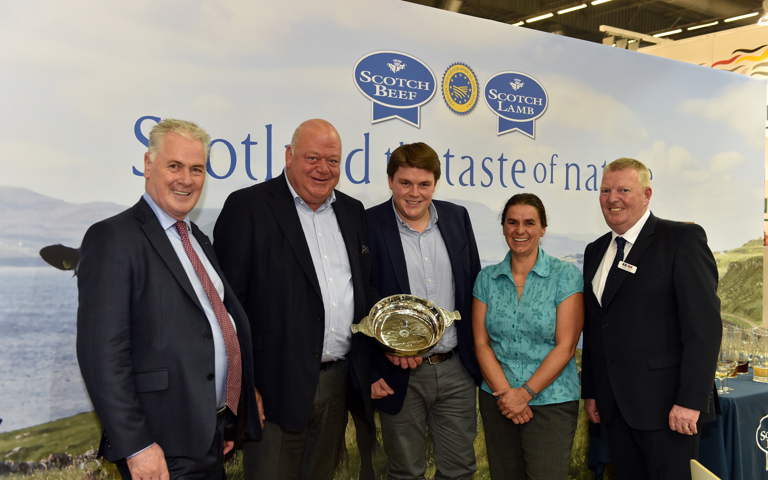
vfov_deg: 34.4
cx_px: 383
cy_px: 245
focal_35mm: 37
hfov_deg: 52.7
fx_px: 774
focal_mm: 36
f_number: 5
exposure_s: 1/60
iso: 800
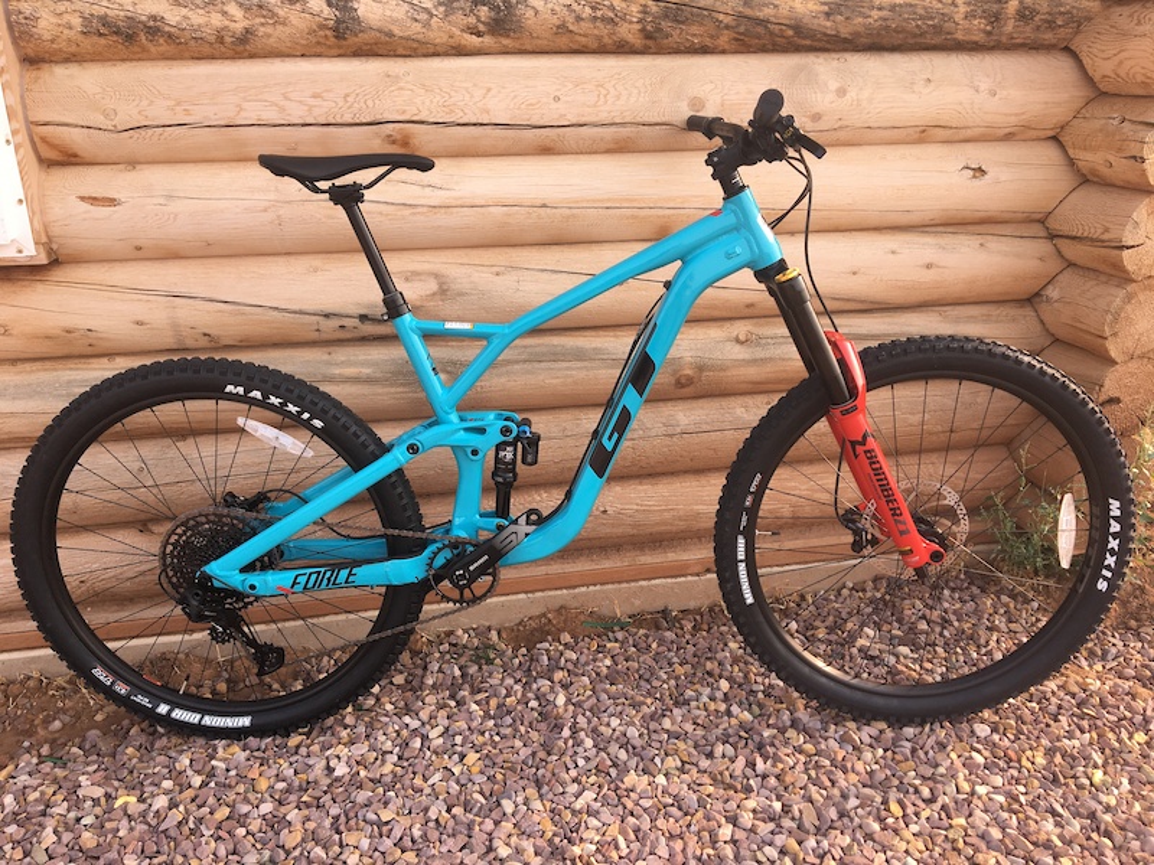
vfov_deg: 48.2
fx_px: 967
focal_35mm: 29
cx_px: 577
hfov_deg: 61.7
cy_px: 432
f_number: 2.2
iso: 25
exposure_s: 1/214
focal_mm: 4.15
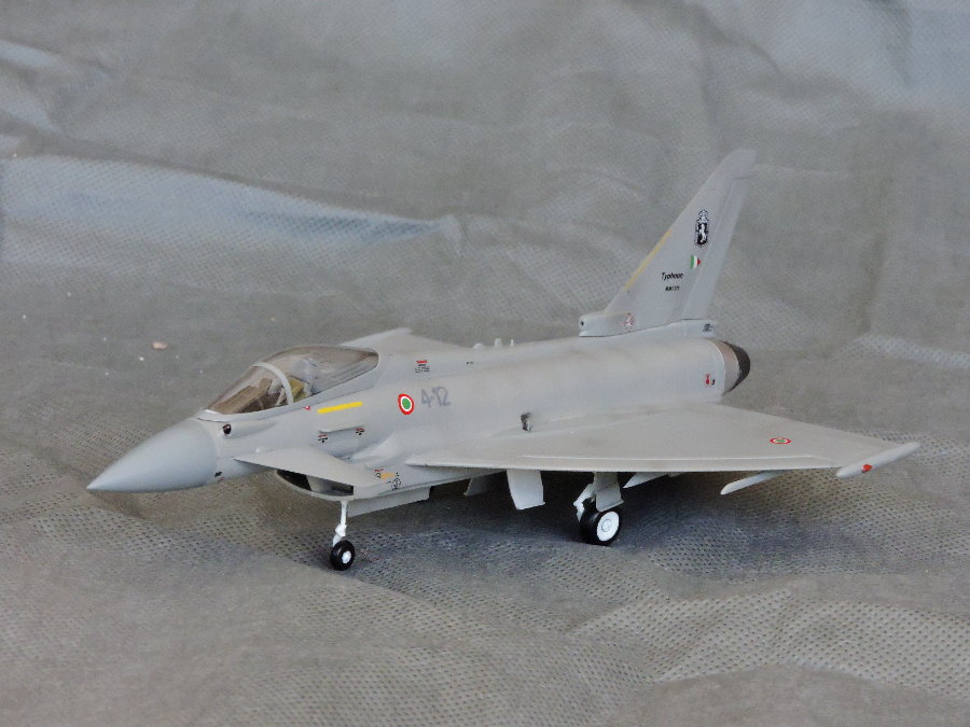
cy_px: 364
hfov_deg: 15.8
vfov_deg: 11.9
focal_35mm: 125
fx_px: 3503
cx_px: 485
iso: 1600
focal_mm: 22.4
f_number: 6.3
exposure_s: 1/250
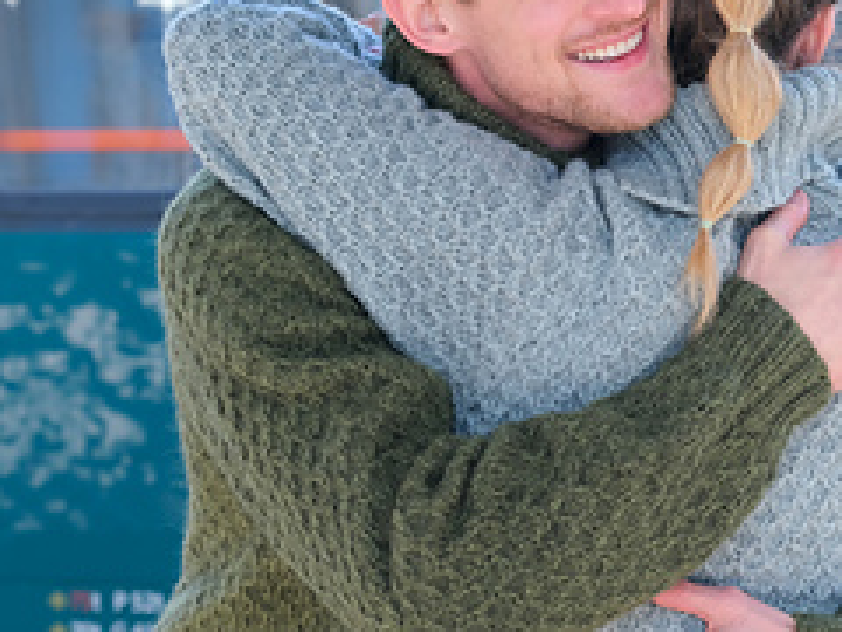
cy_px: 488
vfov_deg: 8.8
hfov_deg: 11.7
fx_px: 4086
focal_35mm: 168
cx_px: 577
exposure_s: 1/80
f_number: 5
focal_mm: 56.2
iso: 320
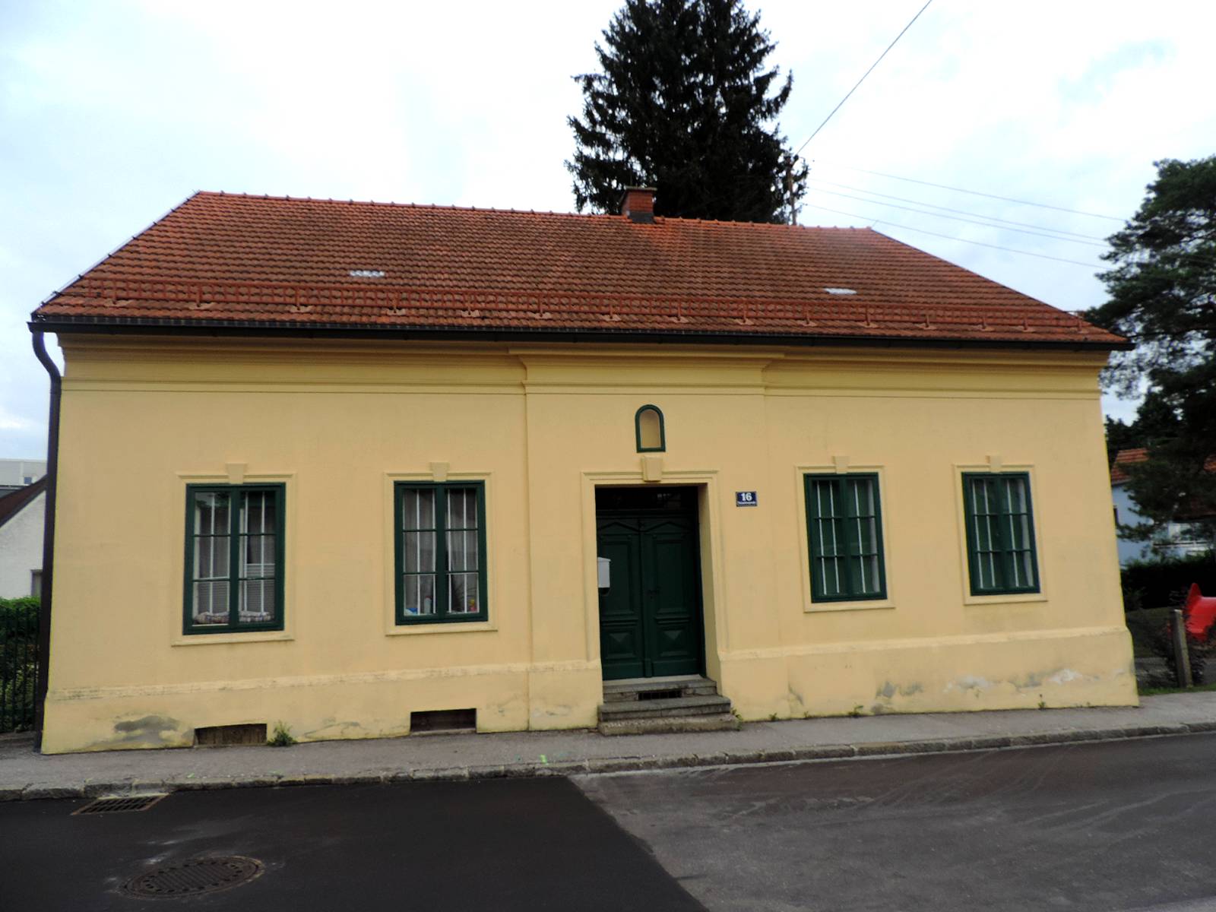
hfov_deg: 71.6
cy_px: 456
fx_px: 843
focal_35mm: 24
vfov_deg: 56.8
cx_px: 608
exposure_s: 1/320
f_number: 3
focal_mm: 4.3
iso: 80
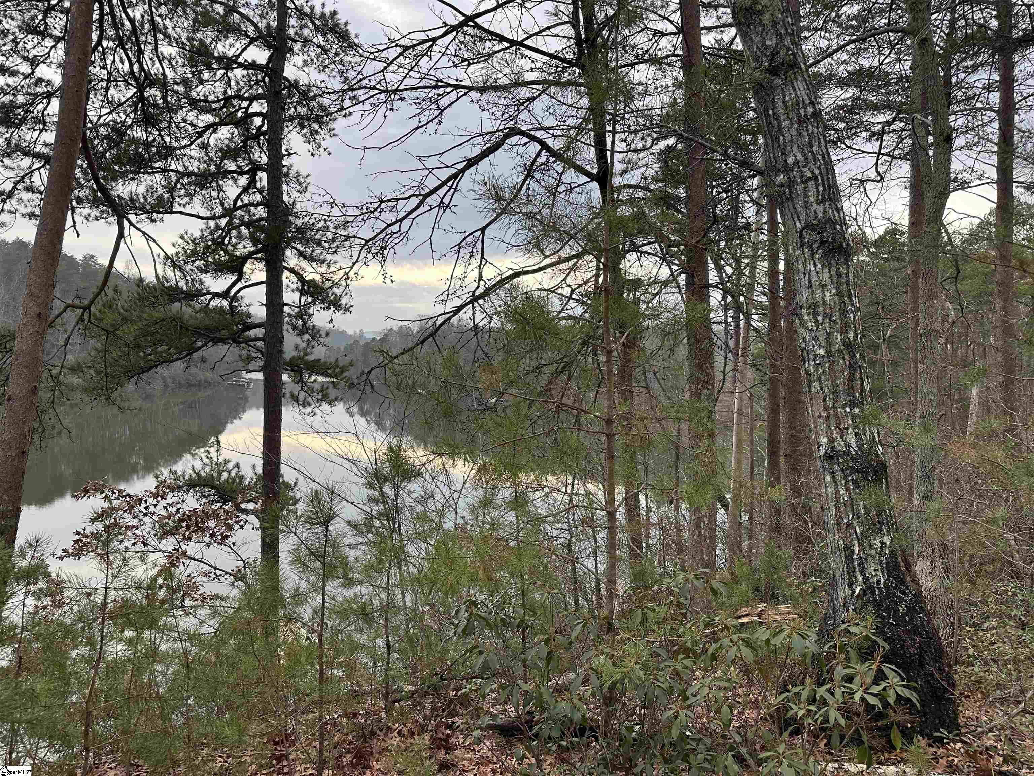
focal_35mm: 24
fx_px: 717
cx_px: 517
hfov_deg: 71.6
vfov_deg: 56.8
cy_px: 388
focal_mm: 6.86
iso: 80
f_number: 1.78
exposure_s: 1/718
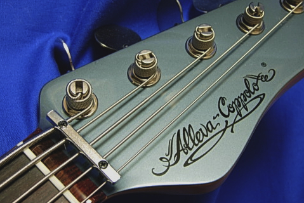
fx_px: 422
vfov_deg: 27.0
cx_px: 159
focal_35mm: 50
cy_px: 89
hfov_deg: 39.6
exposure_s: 1/4
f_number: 2.7
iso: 50
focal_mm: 7.5
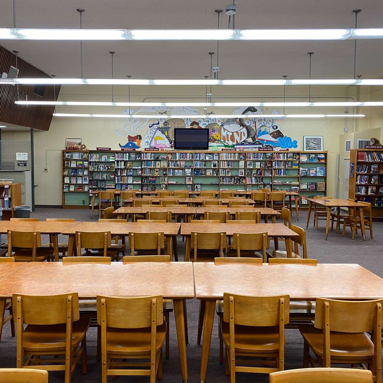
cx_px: 182
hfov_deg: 52.5
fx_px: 388
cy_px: 191
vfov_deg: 52.5
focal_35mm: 31
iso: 125
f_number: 1.8
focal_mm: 4.25
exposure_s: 1/60
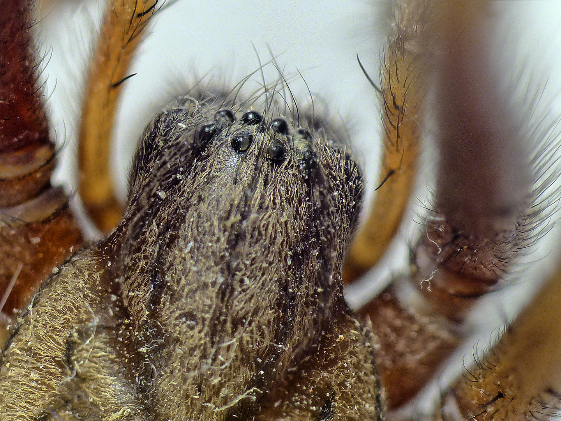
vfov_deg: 1.2
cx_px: 280
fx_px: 19448
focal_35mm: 1200
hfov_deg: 1.7
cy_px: 210
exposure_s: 1/25
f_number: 4
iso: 100
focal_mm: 108
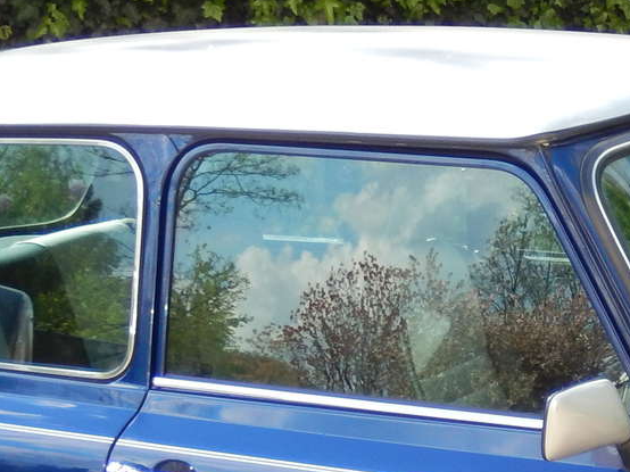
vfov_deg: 11.4
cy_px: 341
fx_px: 2365
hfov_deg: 15.0
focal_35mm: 130
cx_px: 534
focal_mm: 6.5
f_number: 4
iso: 125
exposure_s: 1/200
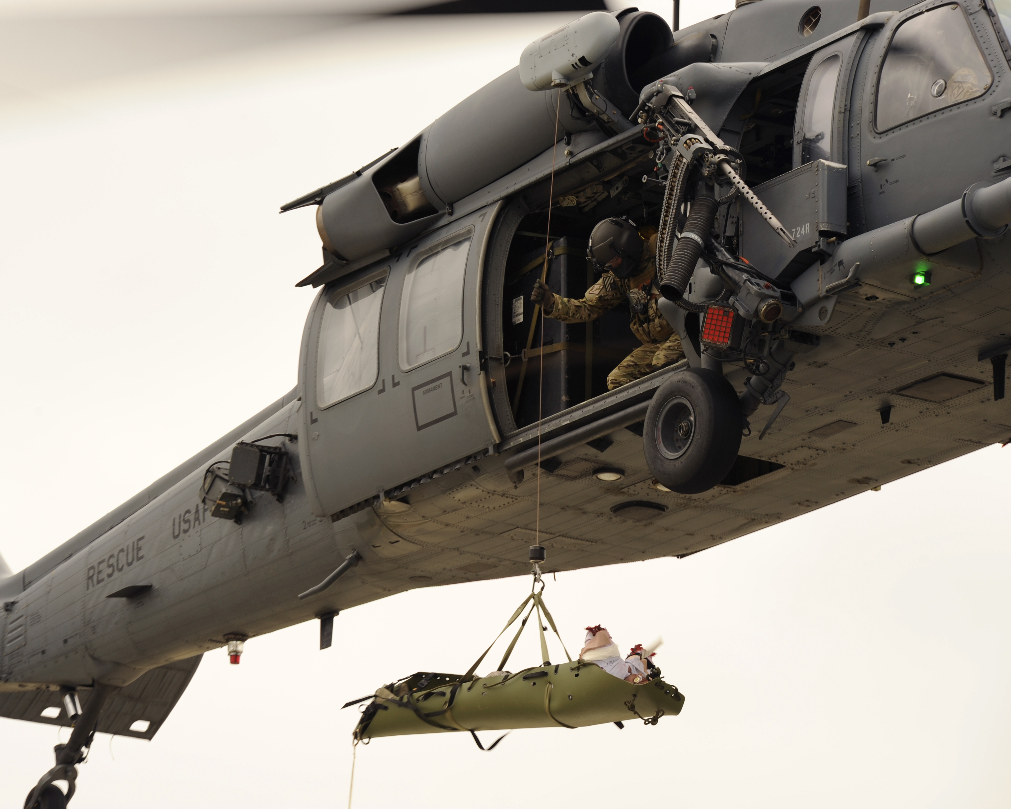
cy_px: 404
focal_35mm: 215
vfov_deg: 7.2
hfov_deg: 9.0
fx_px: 6433
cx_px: 430
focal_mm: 190
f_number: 9
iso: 200
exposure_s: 1/80
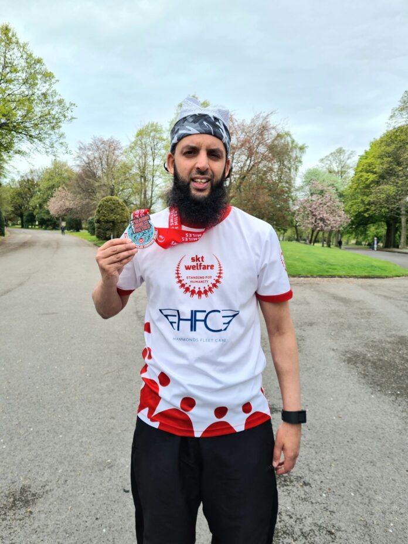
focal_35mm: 26
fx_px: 409
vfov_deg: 67.3
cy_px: 272
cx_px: 204
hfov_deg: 53.1
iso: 50
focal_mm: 5.4
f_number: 1.8
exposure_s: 1/833
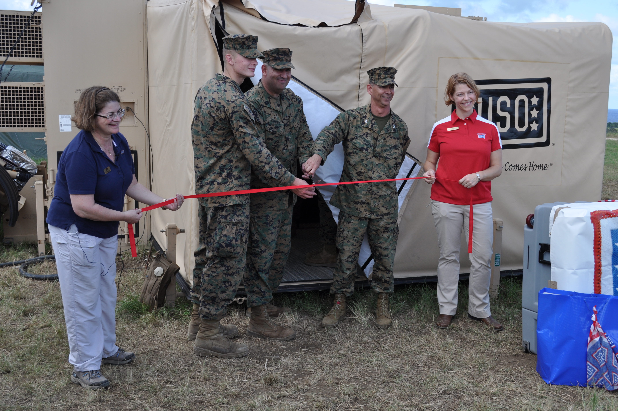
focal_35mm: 39
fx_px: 669
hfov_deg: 49.6
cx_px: 309
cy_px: 206
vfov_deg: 34.1
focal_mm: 26
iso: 200
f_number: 7.1
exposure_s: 1/200
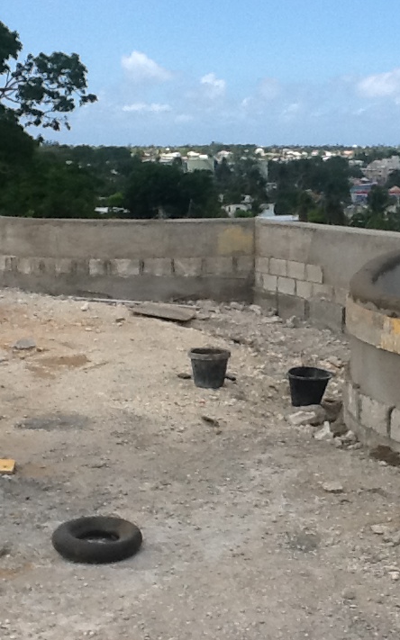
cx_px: 353
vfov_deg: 32.5
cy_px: 322
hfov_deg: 20.2
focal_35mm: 63
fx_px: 1100
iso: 40
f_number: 2.4
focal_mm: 2.03
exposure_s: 1/1575
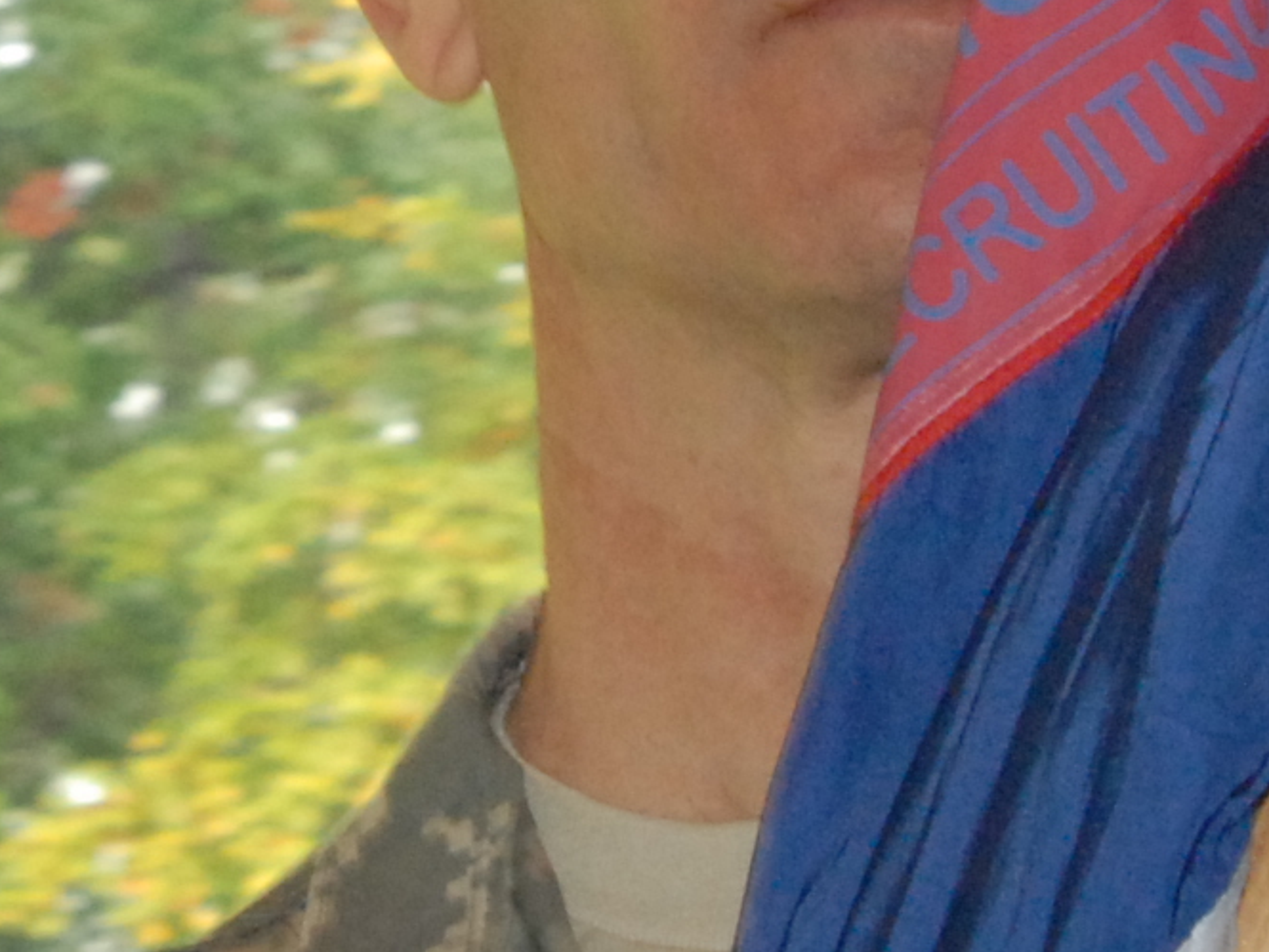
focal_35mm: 286
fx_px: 10486
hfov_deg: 6.9
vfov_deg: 5.2
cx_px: 63
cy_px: -216
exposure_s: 1/60
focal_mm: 34
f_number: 9
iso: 1000
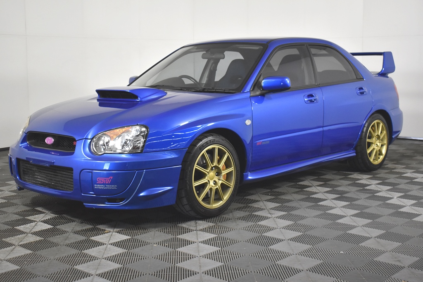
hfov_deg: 41.1
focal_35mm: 48
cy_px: 141
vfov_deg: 28.1
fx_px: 564
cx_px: 212
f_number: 4.5
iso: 1600
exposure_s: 1/640
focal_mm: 32
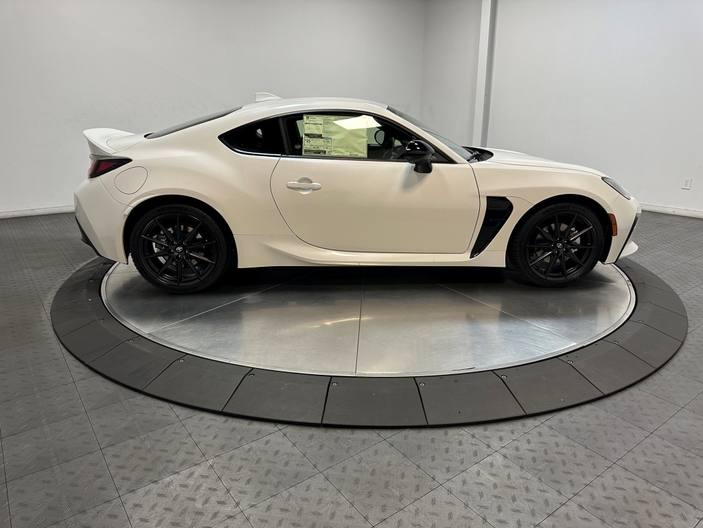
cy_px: 264
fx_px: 487
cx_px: 352
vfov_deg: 56.8
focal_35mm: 24
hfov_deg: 71.6
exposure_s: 1/60
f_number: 1.78
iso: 200
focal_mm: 6.86
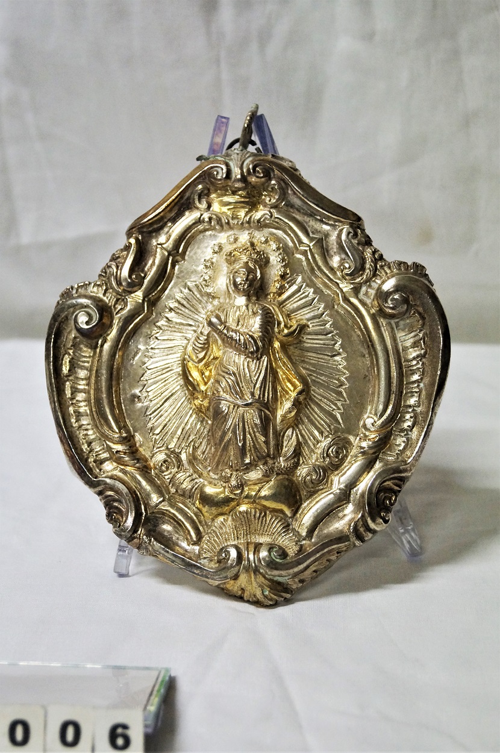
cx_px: 250
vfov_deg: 33.4
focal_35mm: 60
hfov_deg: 22.6
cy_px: 376
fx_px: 1253
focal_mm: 40
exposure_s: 1/80
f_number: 5.6
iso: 1000
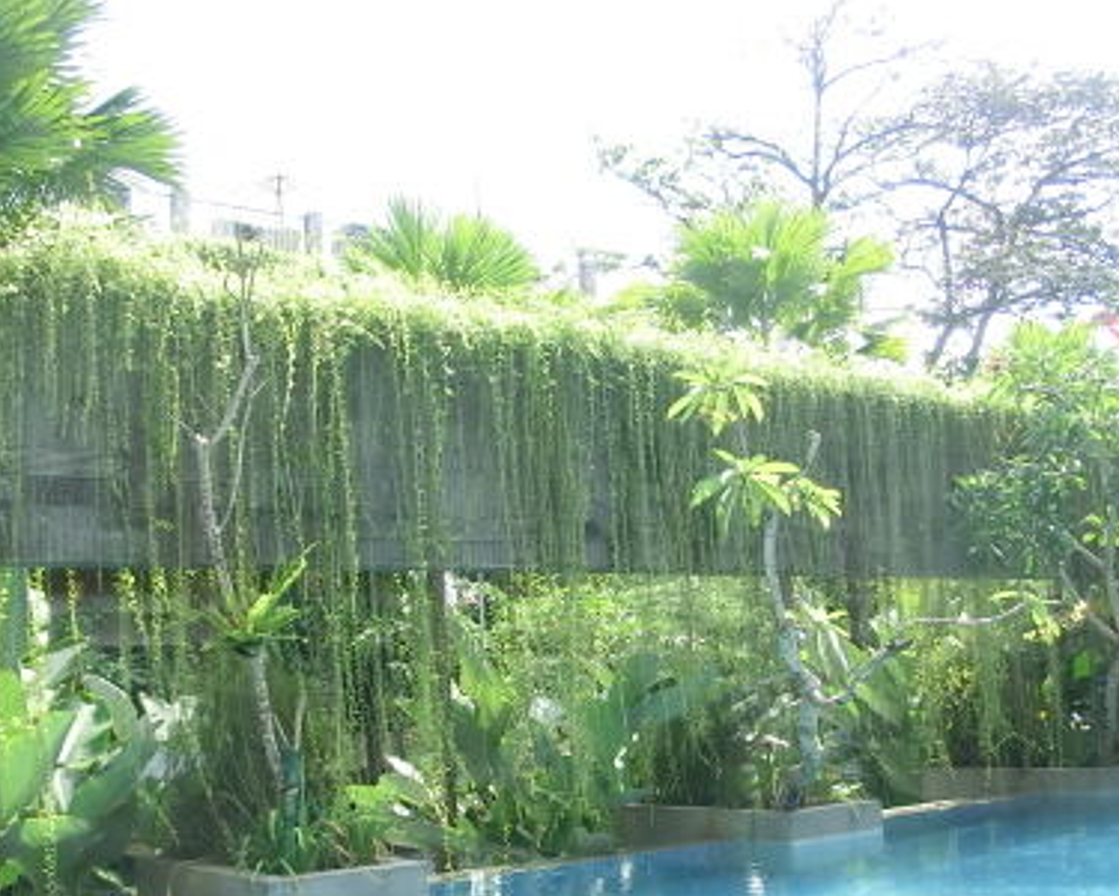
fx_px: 1325
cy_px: 612
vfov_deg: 36.9
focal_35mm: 40
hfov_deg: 45.8
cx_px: 513
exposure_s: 1/500
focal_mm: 4.24
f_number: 3
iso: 160
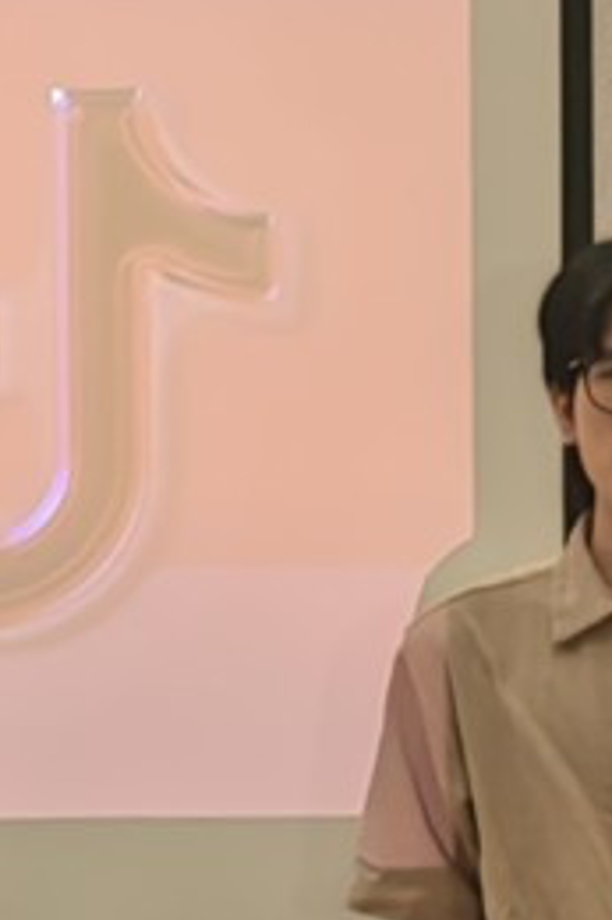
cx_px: -566
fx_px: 5030
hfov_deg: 6.8
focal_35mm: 197
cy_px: 364
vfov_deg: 10.4
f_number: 1.8
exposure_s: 1/50
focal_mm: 5.54
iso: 80
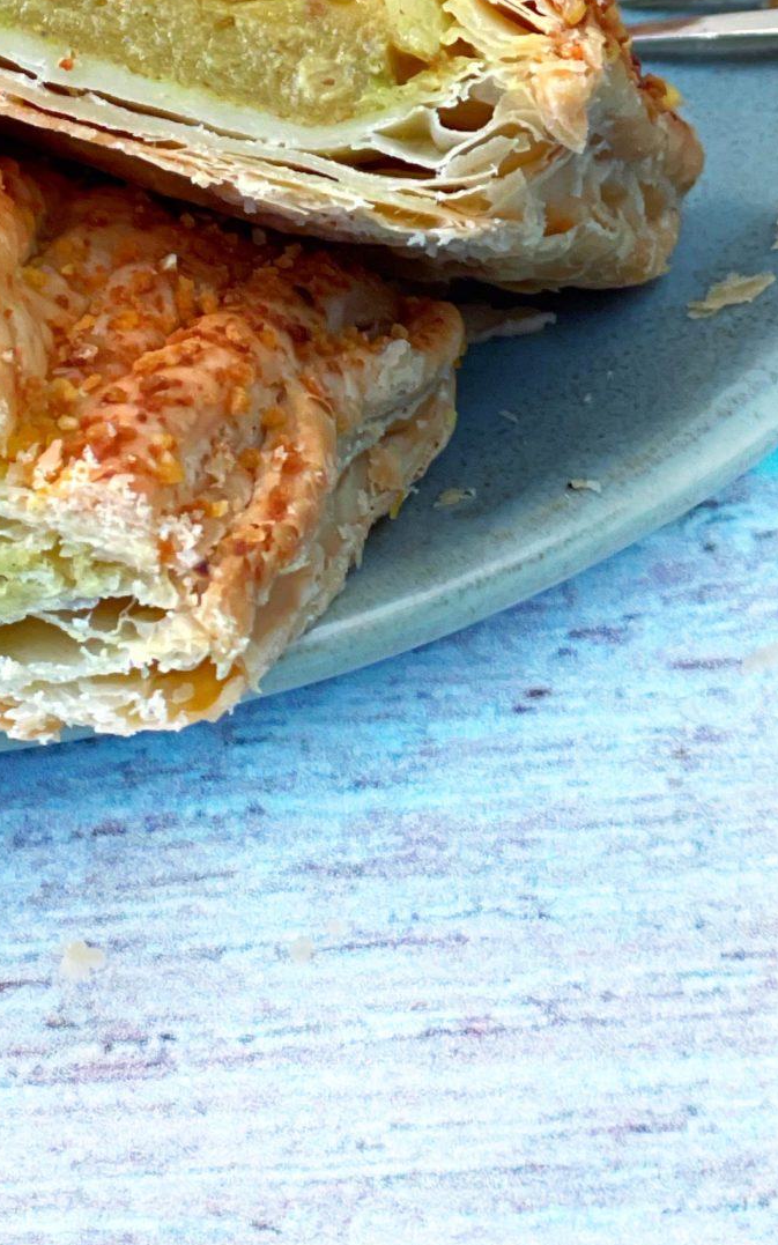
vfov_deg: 15.6
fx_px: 4445
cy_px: -88
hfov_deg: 9.8
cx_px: -236
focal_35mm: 131
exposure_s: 1/122
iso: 100
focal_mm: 6
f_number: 2
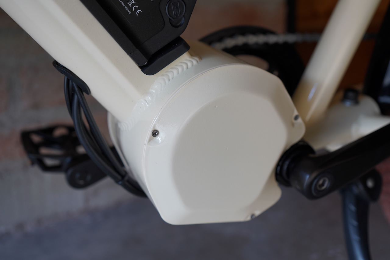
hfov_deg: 53.1
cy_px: 130
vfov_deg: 36.9
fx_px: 390
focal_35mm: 36
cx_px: 195
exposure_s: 1/60
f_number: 4
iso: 200
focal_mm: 36
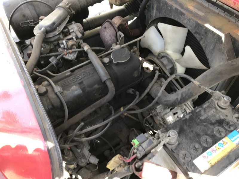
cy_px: 90
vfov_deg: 49.7
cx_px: 120
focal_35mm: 28
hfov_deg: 63.4
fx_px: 193
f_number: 1.8
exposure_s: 1/60
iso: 32
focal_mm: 3.99
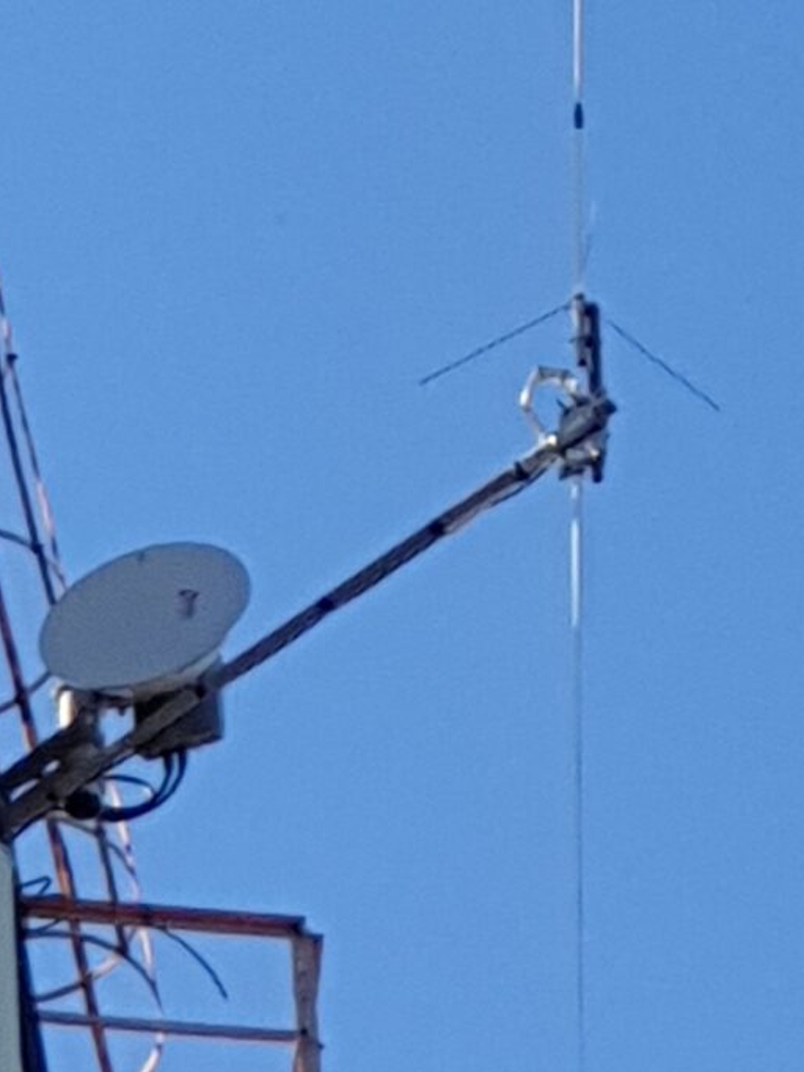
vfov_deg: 16.8
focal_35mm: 117
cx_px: 639
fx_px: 3624
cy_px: 552
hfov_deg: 12.6
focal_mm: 6
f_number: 2.4
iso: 100
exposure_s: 1/512
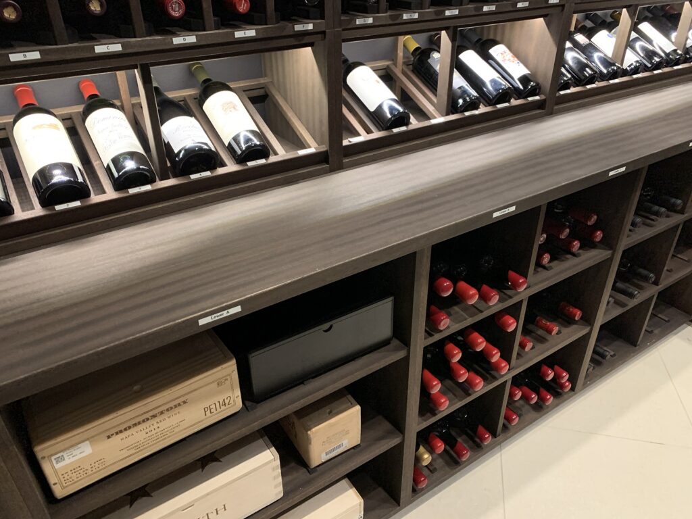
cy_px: 260
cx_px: 346
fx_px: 520
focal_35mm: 26
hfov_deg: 67.3
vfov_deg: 53.1
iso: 500
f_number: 1.8
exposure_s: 1/28
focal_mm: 4.25
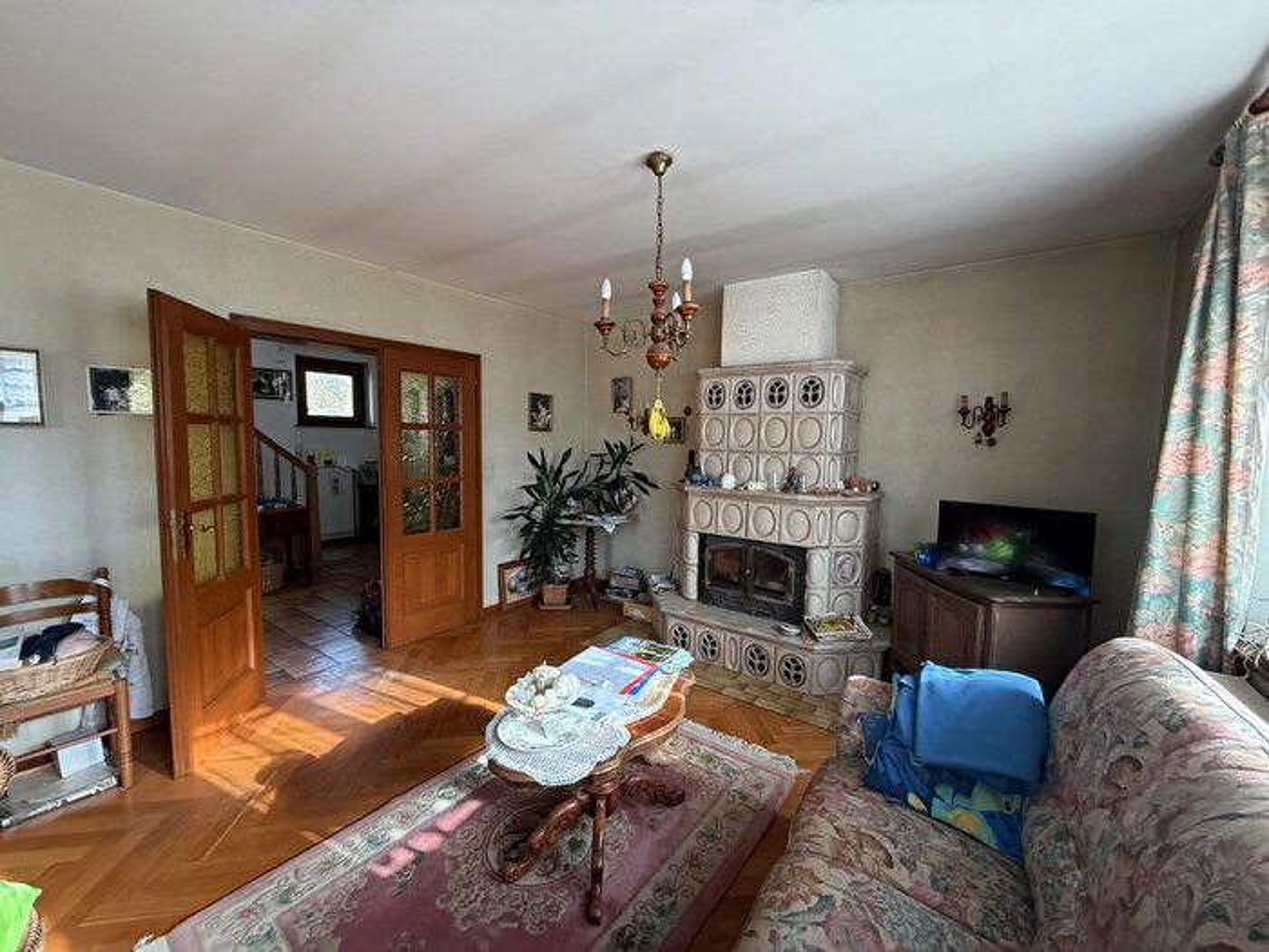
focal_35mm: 14
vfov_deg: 85.7
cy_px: 476
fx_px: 513
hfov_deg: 102.1
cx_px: 634
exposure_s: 1/99
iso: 250
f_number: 2.2
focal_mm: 2.22
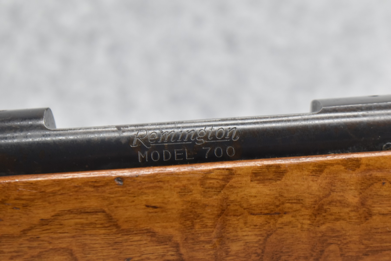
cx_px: 196
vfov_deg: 16.6
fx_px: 897
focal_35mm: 82
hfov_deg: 24.6
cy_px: 130
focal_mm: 55
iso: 500
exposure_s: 1/80
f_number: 7.1
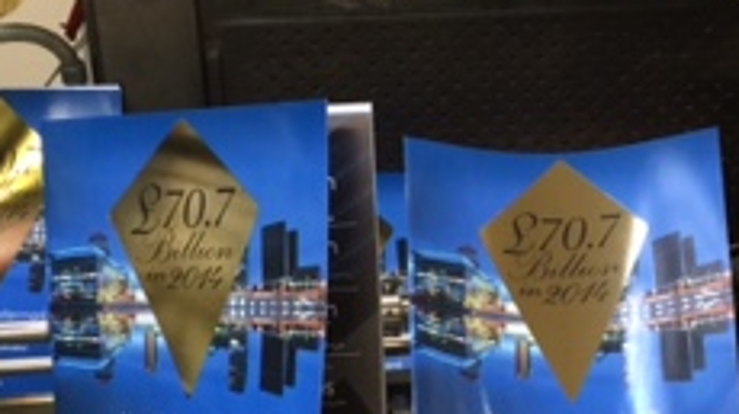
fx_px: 1723
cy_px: 212
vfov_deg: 13.7
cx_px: 514
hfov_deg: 24.0
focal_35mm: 88
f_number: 2.2
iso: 125
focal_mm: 4.15
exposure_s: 1/33
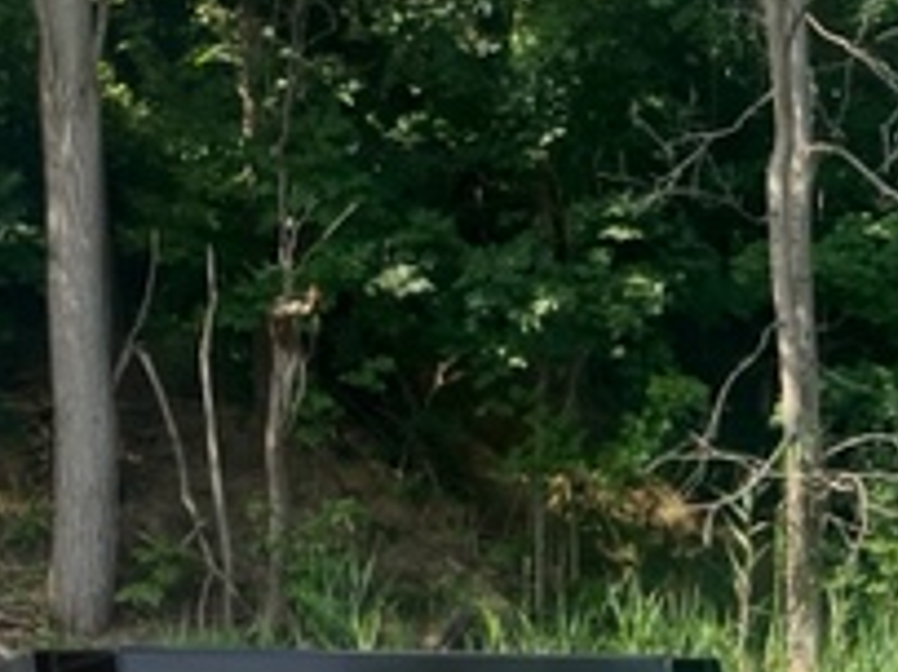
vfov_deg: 16.9
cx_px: 734
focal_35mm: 82
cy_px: 880
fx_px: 2126
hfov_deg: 23.5
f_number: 1.6
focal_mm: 5.1
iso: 50
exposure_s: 1/1536
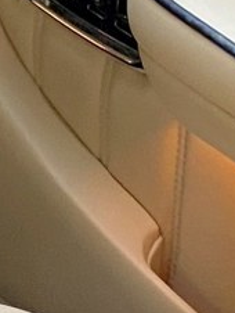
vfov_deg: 8.3
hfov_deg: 5.5
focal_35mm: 230
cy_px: -217
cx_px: -752
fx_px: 2078
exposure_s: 1/72
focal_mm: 4.25
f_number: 1.8
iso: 125
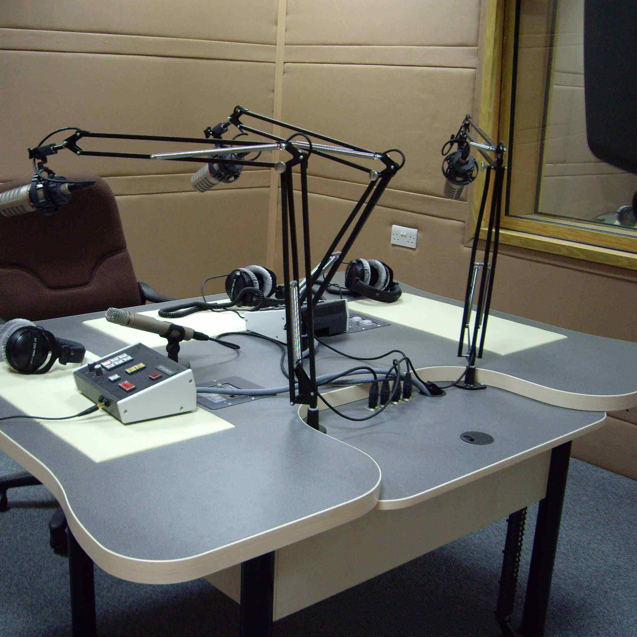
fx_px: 937
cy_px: 319
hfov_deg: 37.5
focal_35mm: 45
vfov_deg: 37.6
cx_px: 272
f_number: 2.7
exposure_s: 1/15
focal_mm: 6.2
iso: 200
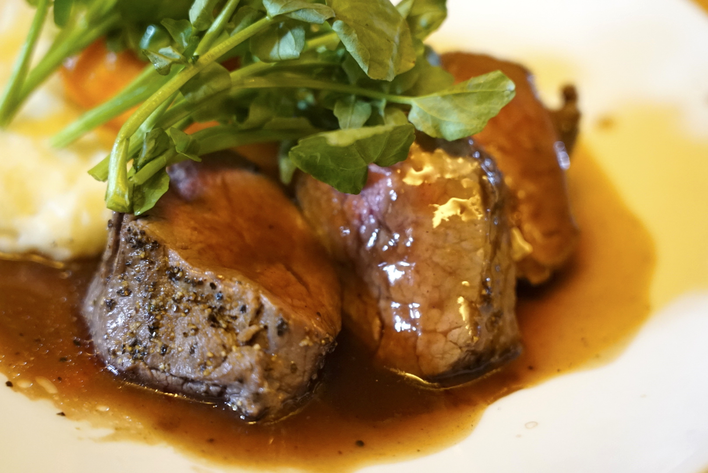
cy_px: 236
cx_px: 354
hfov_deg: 19.4
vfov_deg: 13.1
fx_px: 2066
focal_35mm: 105
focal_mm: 105
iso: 8000
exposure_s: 1/125
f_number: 4
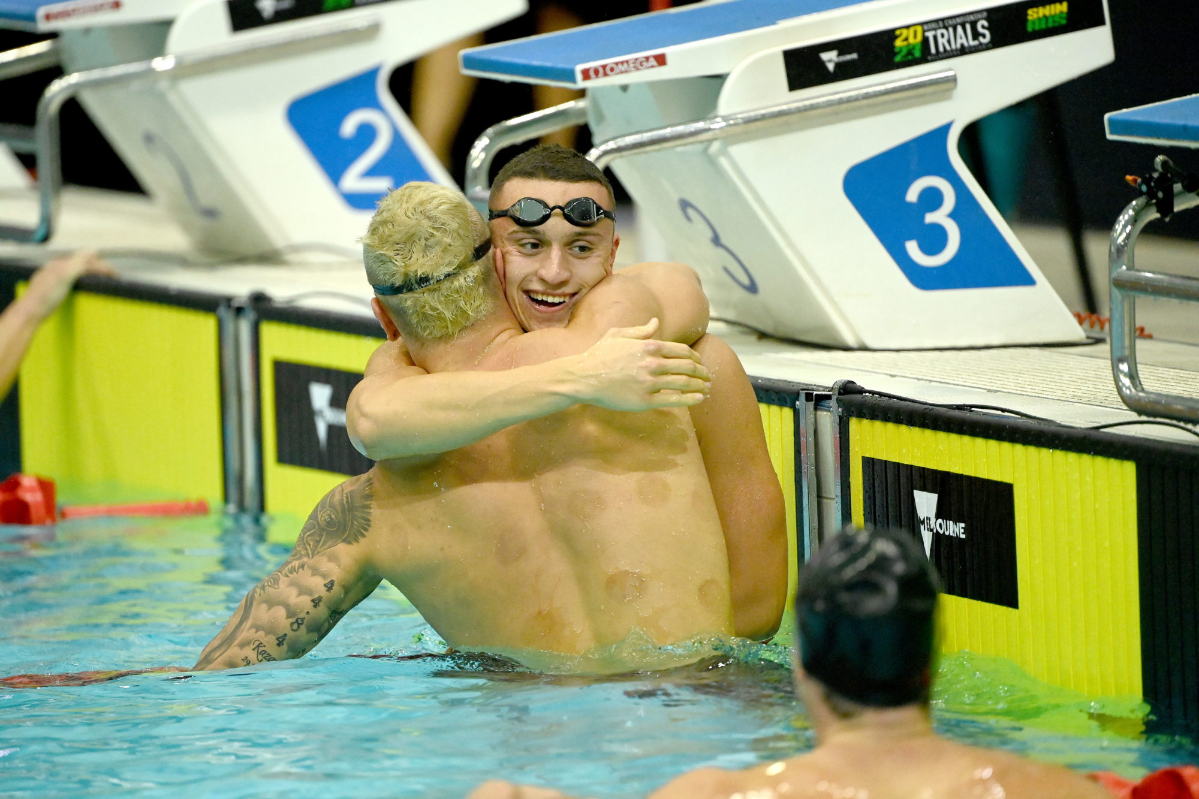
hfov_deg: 5.2
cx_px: 600
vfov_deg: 3.4
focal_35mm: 400
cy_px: 400
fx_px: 13320
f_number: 4
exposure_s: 1/1250
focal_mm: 400
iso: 8000
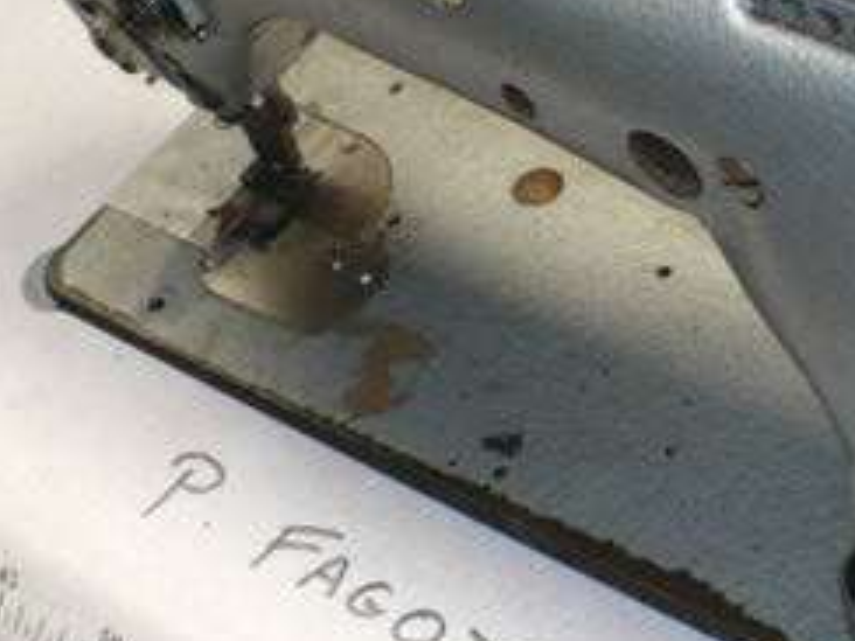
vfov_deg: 15.2
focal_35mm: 97
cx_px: 613
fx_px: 2396
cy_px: 298
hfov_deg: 20.1
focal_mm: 6.1
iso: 100
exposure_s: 1/80
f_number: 2.8
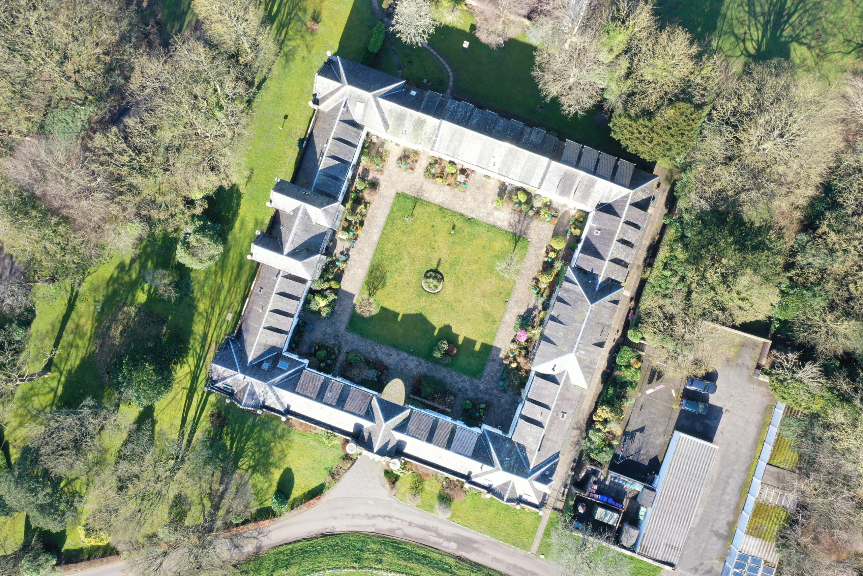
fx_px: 671
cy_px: 288
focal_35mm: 28
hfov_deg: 65.5
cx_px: 432
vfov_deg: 46.4
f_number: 7.1
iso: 100
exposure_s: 1/50
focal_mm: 10.26
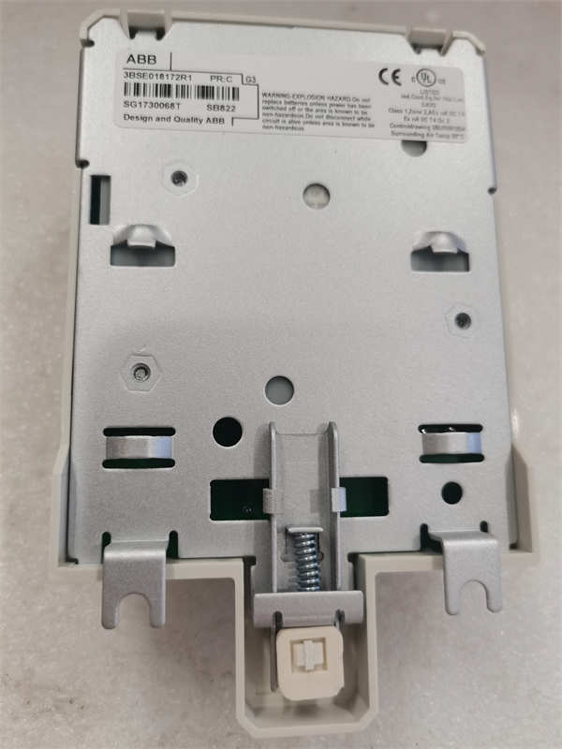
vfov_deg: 67.3
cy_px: 374
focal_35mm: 26
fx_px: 563
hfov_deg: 53.1
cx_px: 281
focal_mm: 5.58
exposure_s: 1/100
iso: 160
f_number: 1.8
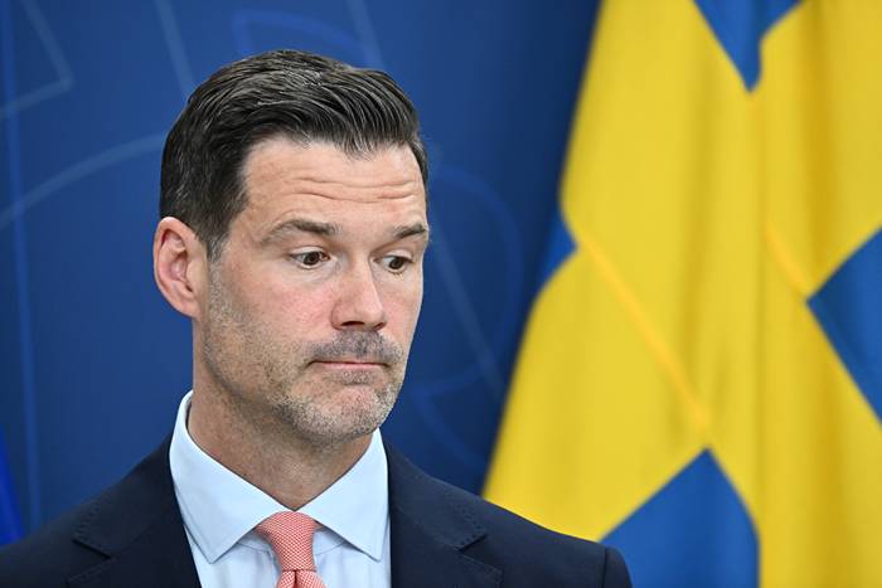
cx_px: 441
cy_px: 294
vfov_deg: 3.4
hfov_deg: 5.2
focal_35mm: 400
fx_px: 9801
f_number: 5.6
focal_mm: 400
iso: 2000
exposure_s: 1/200
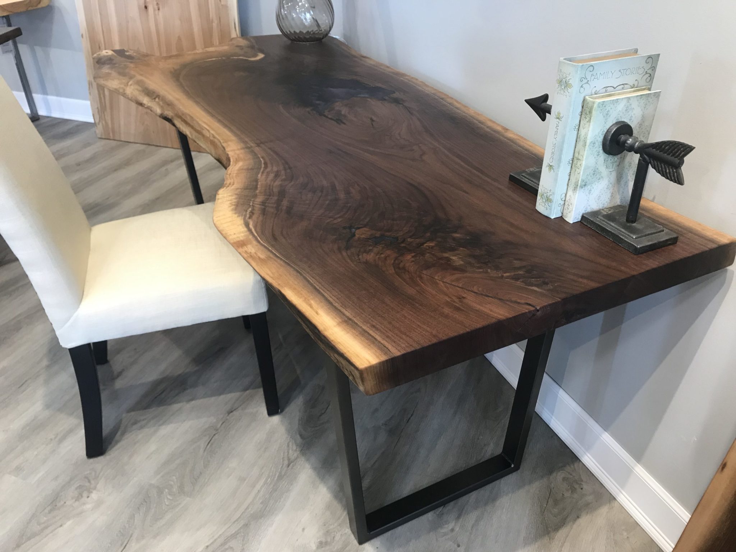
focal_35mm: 28
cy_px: 276
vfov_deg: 49.7
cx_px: 368
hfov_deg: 63.4
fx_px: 595
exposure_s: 1/24
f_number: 1.8
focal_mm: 3.99
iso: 40
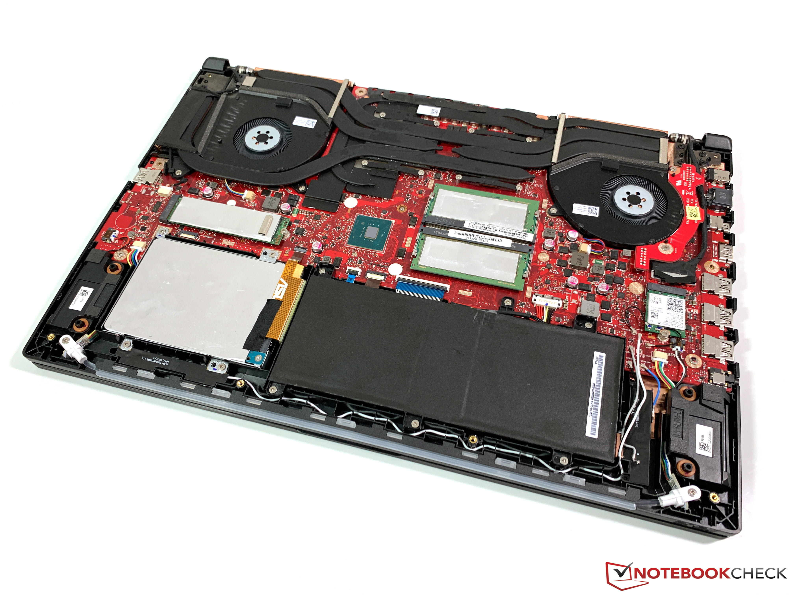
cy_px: 298
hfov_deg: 67.3
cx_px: 397
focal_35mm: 26
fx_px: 596
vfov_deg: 53.1
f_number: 1.8
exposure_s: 1/50
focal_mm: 4.25
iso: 80
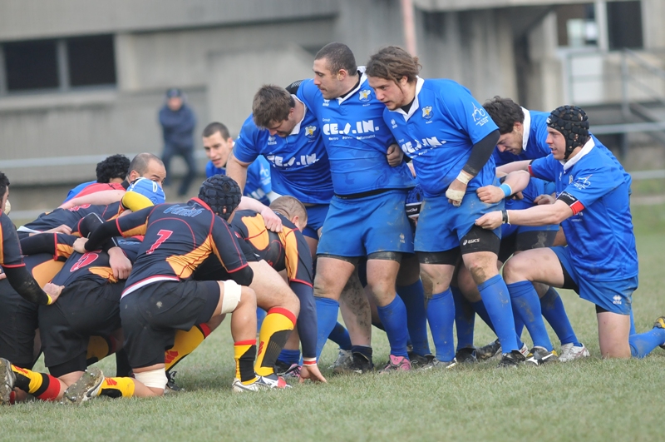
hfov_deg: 4.6
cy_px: 221
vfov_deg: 3.0
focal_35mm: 450
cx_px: 332
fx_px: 8301
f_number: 4
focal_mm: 300
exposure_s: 1/800
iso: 1000
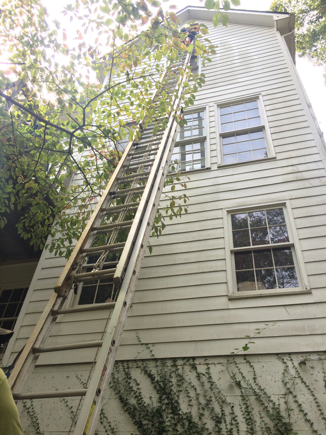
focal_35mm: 29
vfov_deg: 61.7
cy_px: 218
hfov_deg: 48.2
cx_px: 163
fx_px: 364
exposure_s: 1/293
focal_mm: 4.15
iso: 32
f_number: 2.2
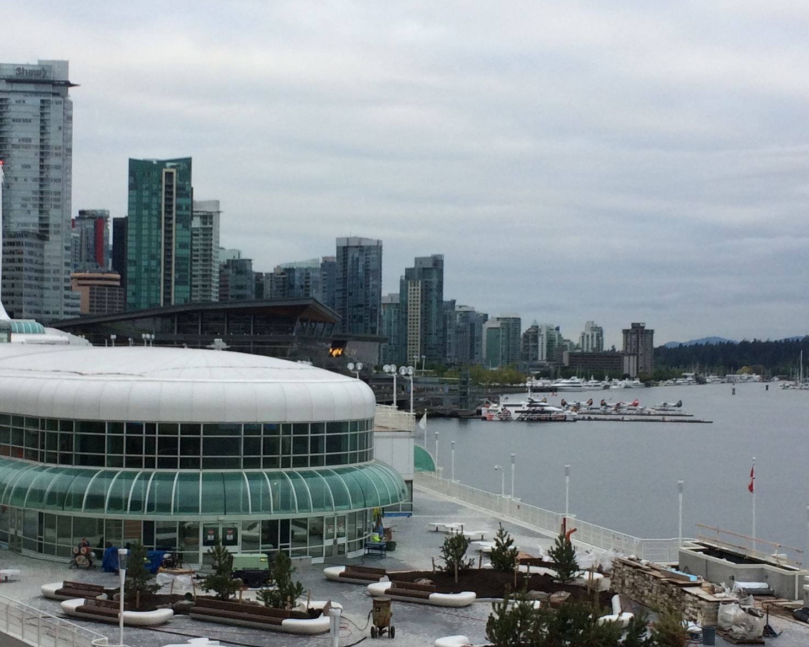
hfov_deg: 30.0
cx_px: 369
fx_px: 1508
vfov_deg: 24.2
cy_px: 342
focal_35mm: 63
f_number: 2.2
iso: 32
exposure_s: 1/258
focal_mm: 4.15
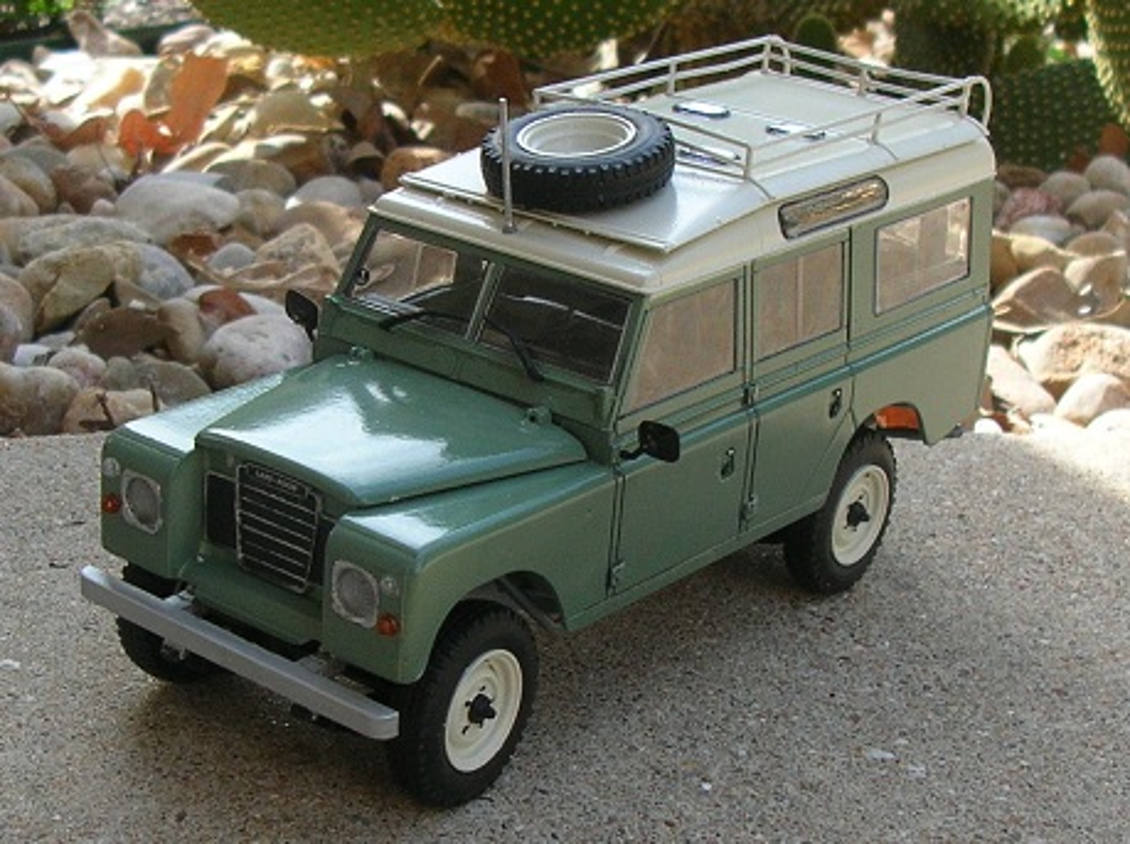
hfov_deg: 52.7
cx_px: 565
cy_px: 422
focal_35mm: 35
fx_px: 1141
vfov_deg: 40.6
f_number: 2.8
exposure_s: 1/274
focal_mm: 5.8
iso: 50
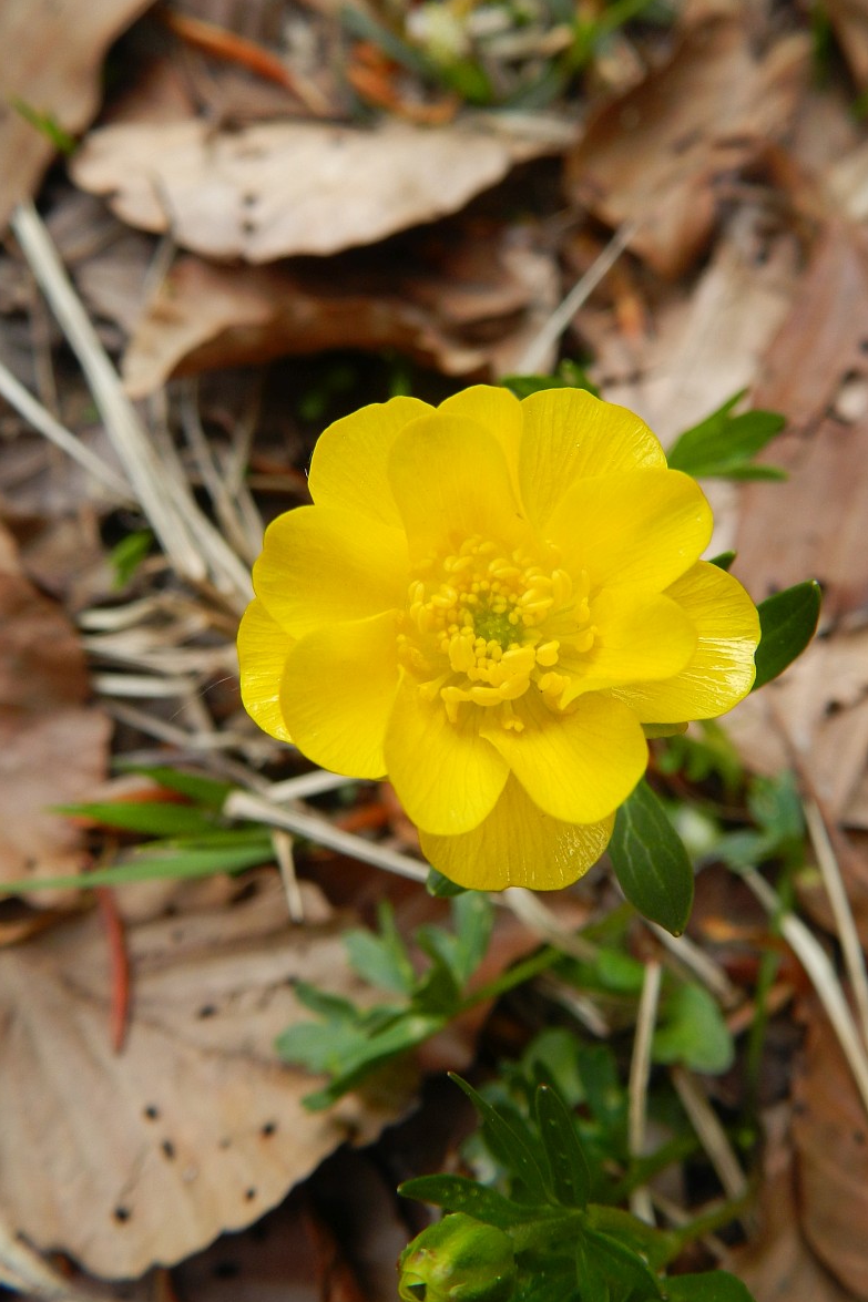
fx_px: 1230
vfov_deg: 55.8
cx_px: 486
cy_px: 640
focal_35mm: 34
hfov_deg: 38.8
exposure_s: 1/200
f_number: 3.7
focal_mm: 5.6
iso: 160
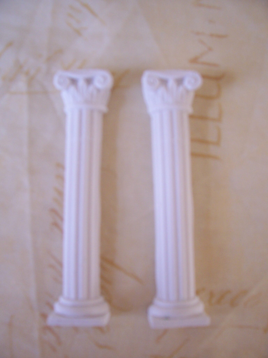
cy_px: 179
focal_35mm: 34
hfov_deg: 41.8
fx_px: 351
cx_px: 134
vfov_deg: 54.0
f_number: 2.7
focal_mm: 5.6
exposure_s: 1/15
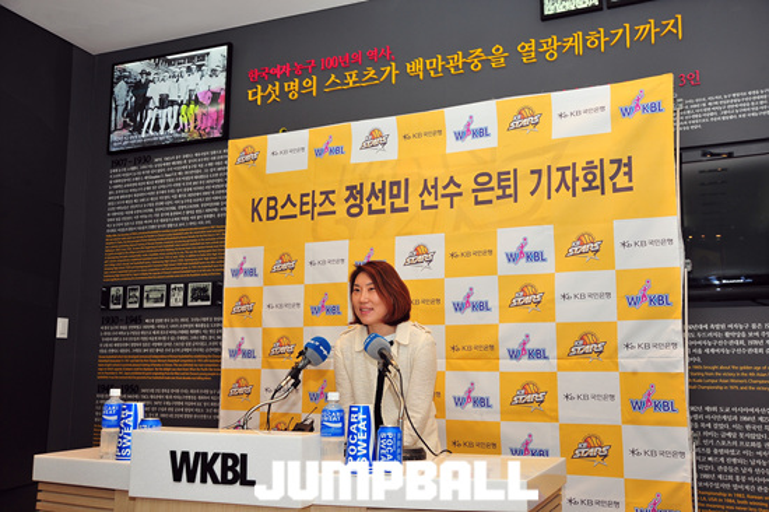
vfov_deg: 37.8
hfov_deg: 54.5
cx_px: 384
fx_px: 747
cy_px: 256
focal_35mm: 35
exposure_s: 1/200
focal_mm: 35
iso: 800
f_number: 5.6
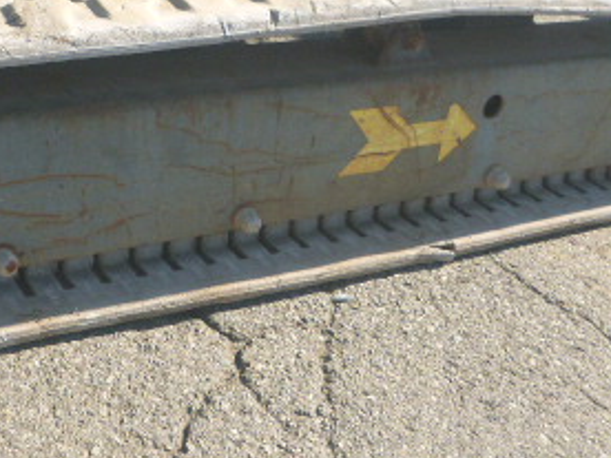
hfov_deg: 32.9
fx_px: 1024
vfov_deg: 25.0
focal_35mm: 58
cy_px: 131
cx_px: 188
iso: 100
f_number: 3.9
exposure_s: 1/200
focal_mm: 4.5
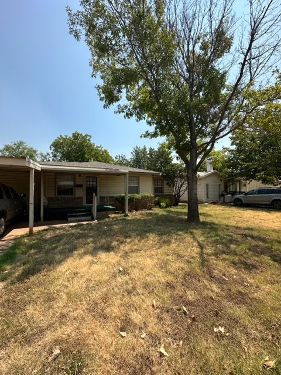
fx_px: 152
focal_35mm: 14
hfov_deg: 85.7
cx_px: 140
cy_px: 188
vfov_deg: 102.1
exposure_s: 1/1618
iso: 50
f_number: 2.2
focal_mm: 2.22
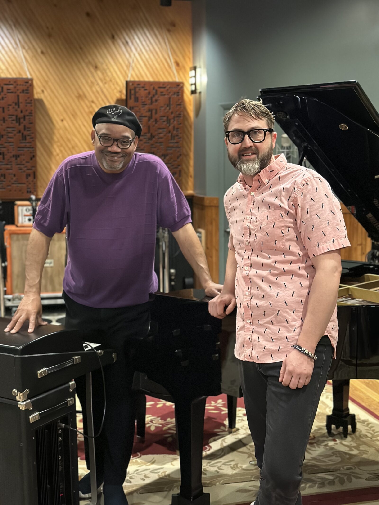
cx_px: 190
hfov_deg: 30.3
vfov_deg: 39.7
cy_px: 252
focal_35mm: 48
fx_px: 701
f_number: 1.78
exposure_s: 1/40
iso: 640
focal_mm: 6.86
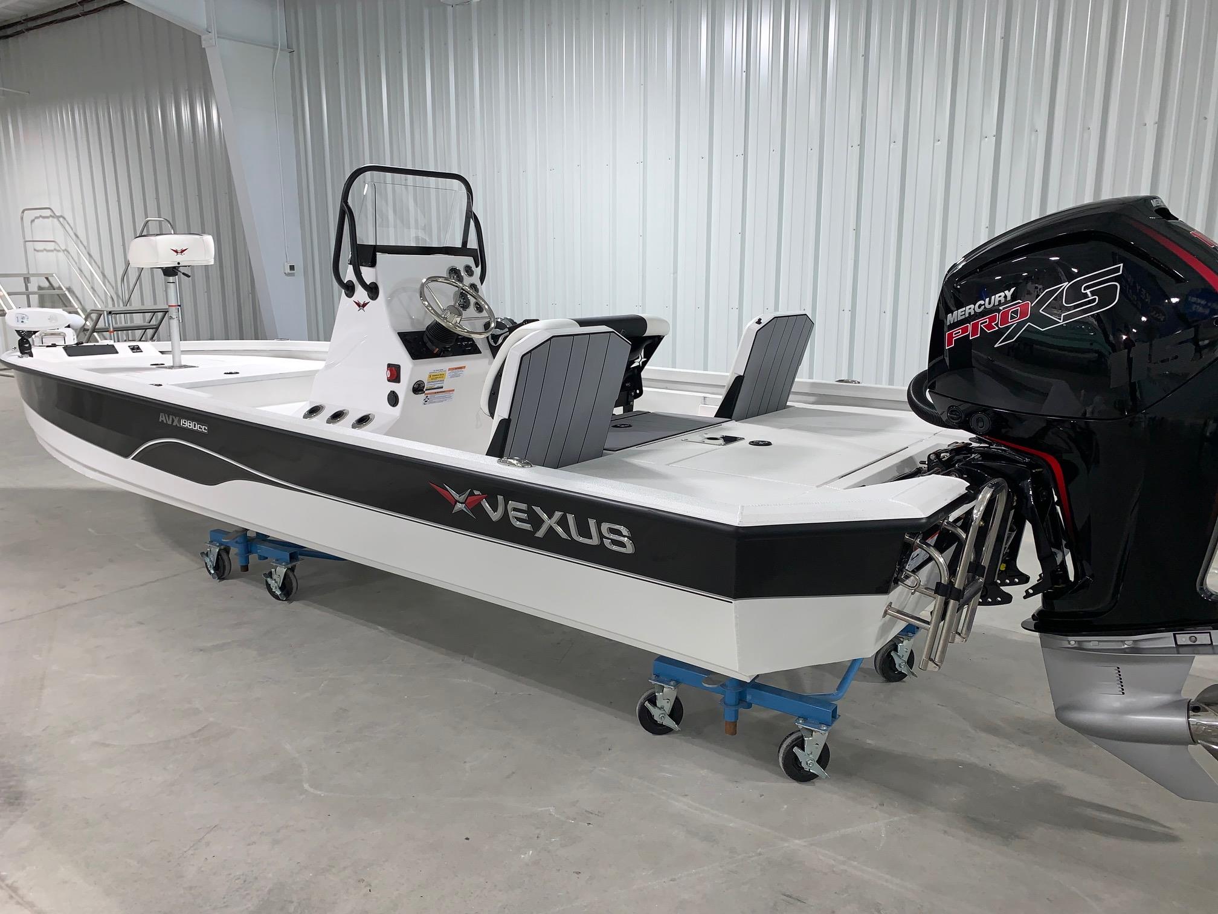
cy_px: 457
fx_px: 915
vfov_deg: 53.1
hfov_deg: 67.3
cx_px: 609
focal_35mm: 26
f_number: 1.8
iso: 25
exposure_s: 1/24
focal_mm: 4.25
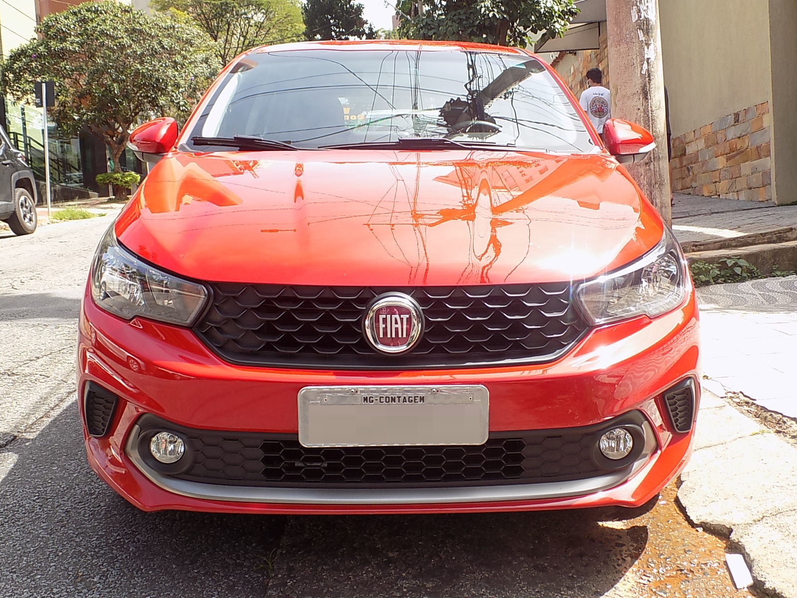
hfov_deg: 50.1
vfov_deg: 38.7
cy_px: 299
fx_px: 852
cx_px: 398
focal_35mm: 37
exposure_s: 1/160
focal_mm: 6.6
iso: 80
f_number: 3.5
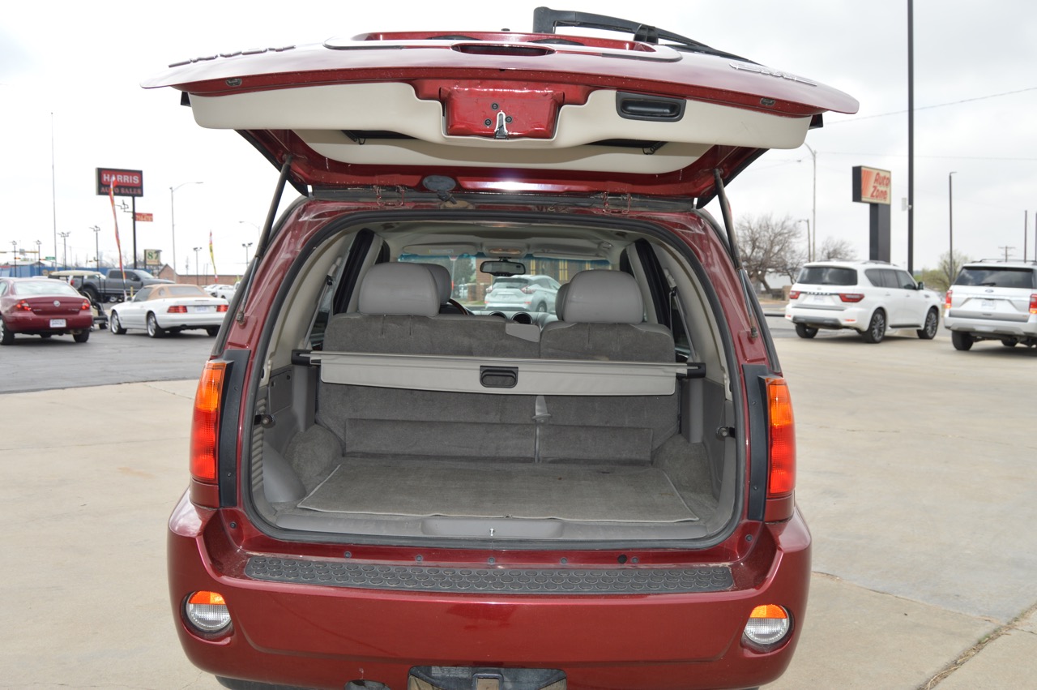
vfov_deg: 43.5
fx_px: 863
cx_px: 518
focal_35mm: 30
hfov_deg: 62.0
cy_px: 345
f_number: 6.3
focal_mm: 20
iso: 100
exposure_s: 1/200
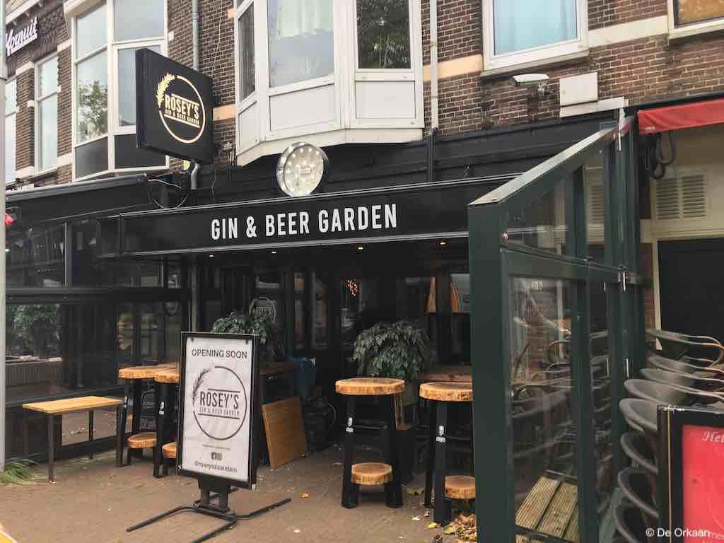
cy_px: 272
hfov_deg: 61.7
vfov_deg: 48.2
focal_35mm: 29
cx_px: 362
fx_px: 607
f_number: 2.2
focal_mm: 4.15
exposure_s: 1/50
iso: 32
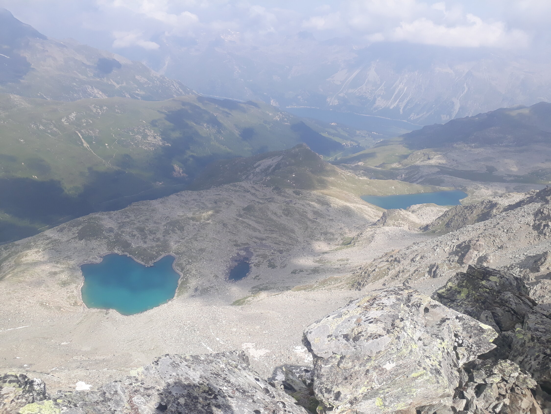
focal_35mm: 27
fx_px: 430
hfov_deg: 65.3
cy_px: 207
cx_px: 276
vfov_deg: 51.4
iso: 40
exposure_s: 1/1211
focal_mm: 3.6
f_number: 1.9
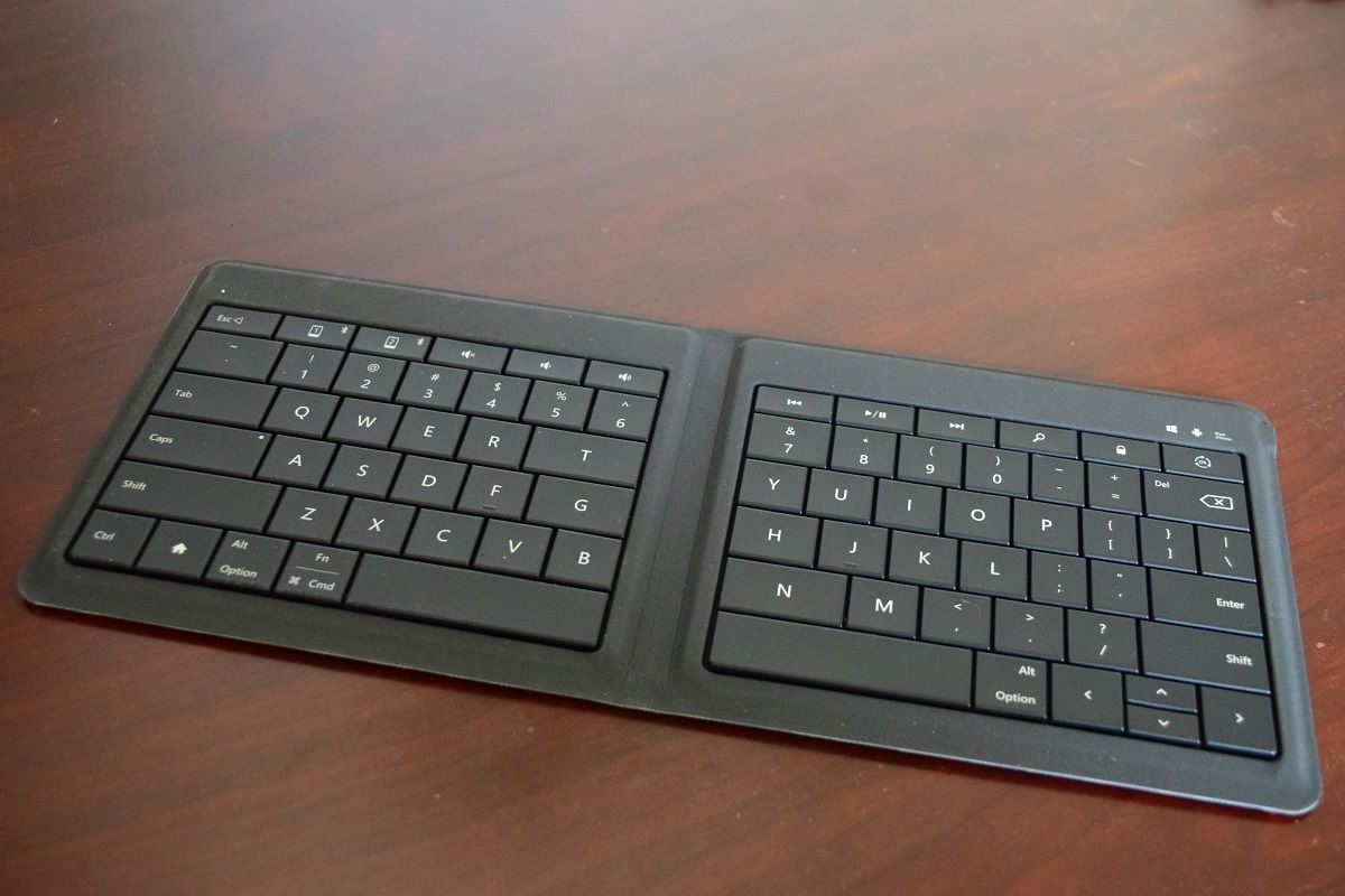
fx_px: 1569
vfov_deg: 31.9
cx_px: 672
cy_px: 448
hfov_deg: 46.4
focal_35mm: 42
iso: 6400
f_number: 5.6
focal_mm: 28
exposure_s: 1/125
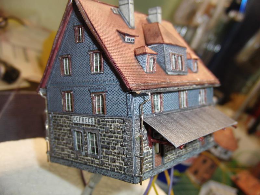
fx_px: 278
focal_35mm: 37
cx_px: 130
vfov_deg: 38.7
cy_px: 98
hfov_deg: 50.1
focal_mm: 6.42
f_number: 3.6
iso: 100
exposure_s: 1/80
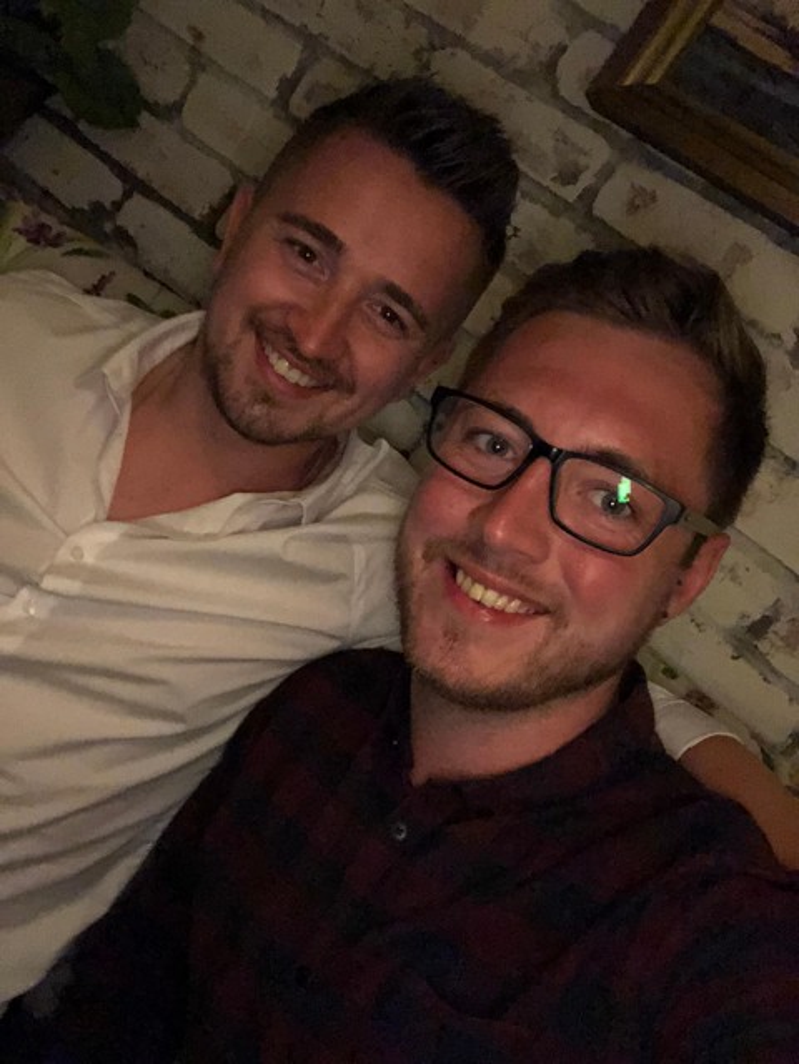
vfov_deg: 56.8
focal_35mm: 32
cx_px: 400
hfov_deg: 44.2
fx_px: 984
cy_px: 532
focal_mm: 2.87
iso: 1250
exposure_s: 1/17
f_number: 2.2
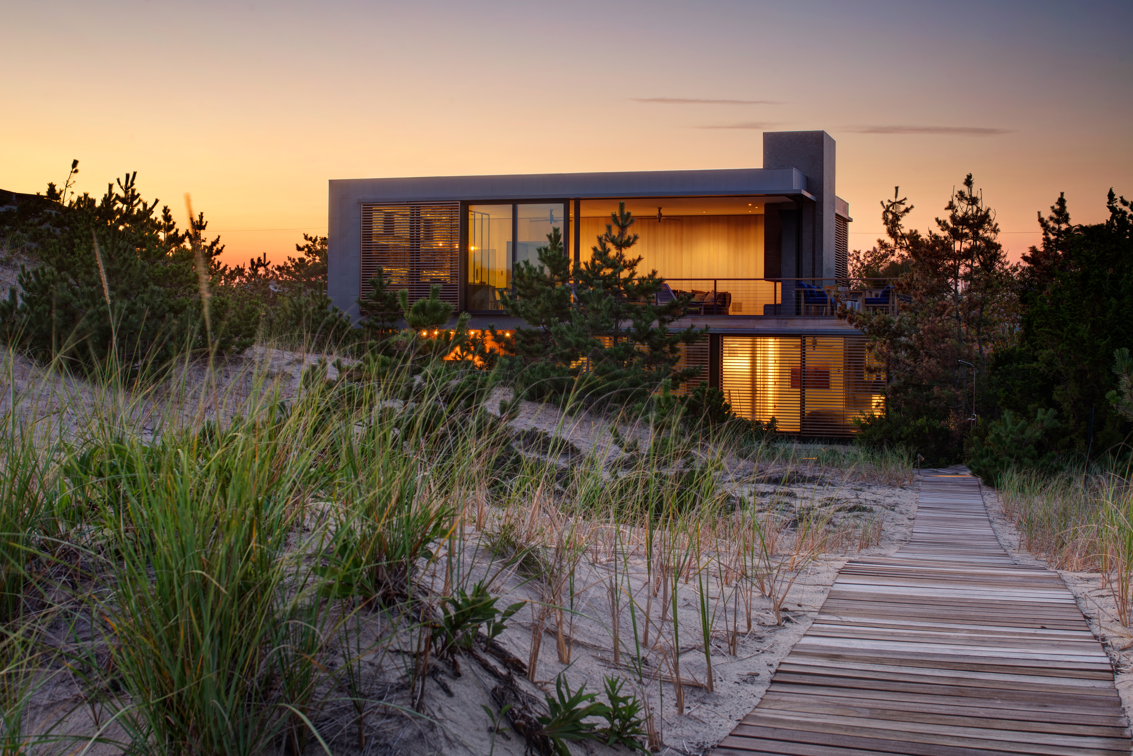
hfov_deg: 43.6
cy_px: 378
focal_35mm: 45
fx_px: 1417
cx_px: 566
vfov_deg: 29.9
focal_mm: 45
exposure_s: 6
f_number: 11
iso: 100
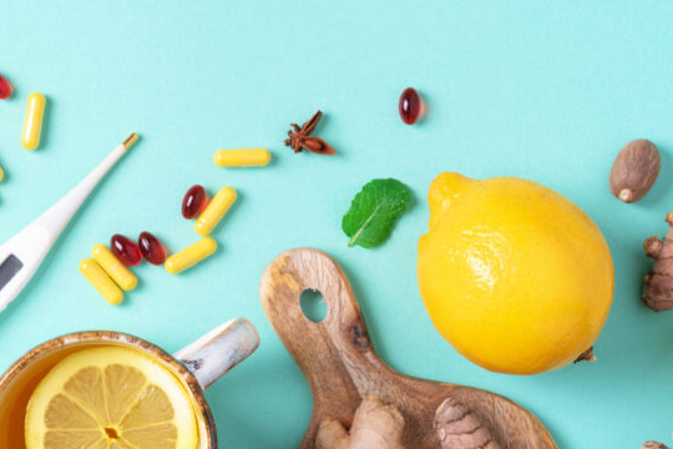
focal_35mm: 111
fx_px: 2075
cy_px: 251
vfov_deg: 12.3
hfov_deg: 18.1
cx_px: 55
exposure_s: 1/60
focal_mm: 50
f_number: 9
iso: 50
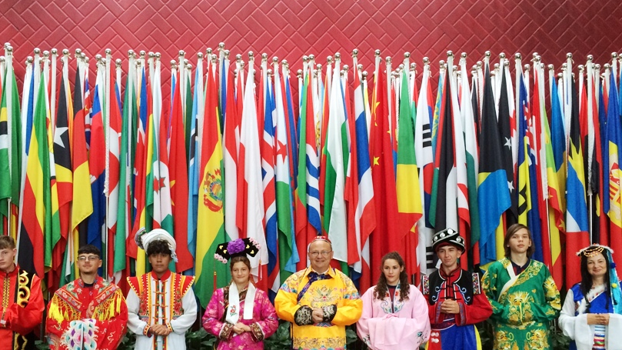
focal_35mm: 40
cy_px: 237
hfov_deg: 50.3
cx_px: 271
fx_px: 660
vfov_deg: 29.5
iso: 160
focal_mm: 4.15
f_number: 2.2
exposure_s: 1/30
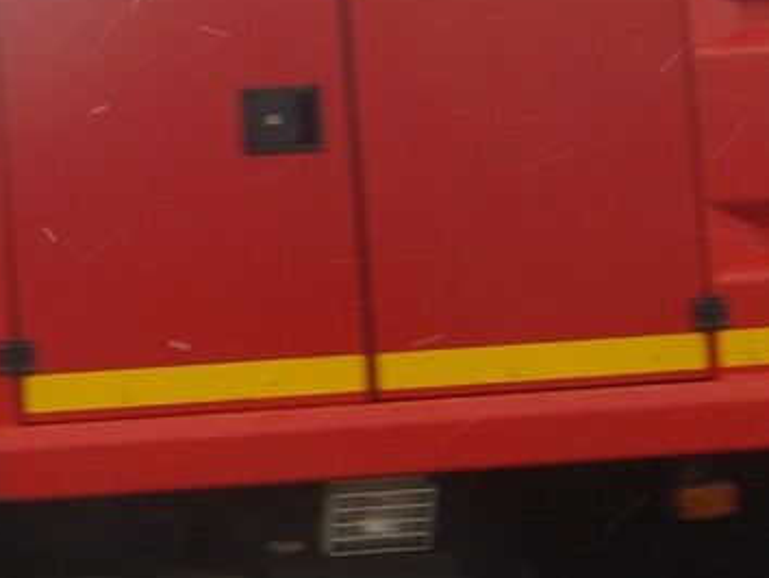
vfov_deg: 13.2
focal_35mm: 112
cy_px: 176
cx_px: -452
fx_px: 2490
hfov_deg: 15.8
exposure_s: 1/162
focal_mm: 8.13
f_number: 6.7
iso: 50
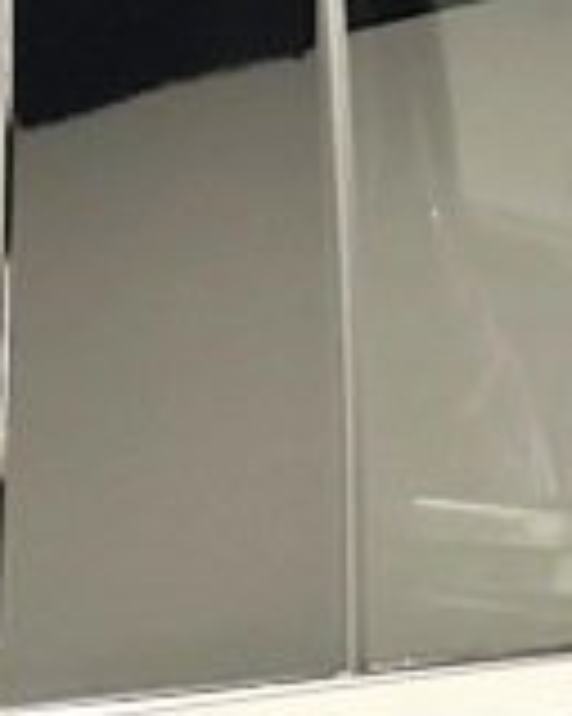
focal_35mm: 151
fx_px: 3198
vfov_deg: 12.0
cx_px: -1482
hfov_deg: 7.8
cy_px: 1153
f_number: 1.78
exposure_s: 1/40
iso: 1000
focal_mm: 6.86
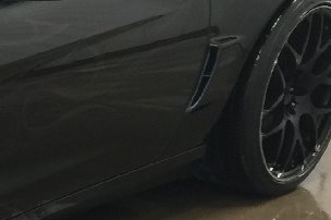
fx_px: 1368
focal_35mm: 149
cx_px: -316
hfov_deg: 12.3
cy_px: 176
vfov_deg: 9.2
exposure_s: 1/15
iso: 32
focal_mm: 4.15
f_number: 2.2
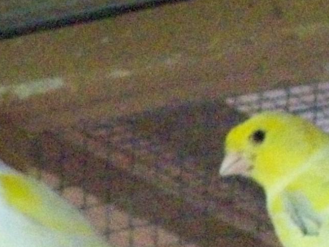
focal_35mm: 246
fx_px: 2338
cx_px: -218
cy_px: 418
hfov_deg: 7.8
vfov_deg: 5.9
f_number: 3.4
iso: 800
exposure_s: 1/76.9
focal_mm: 9.4
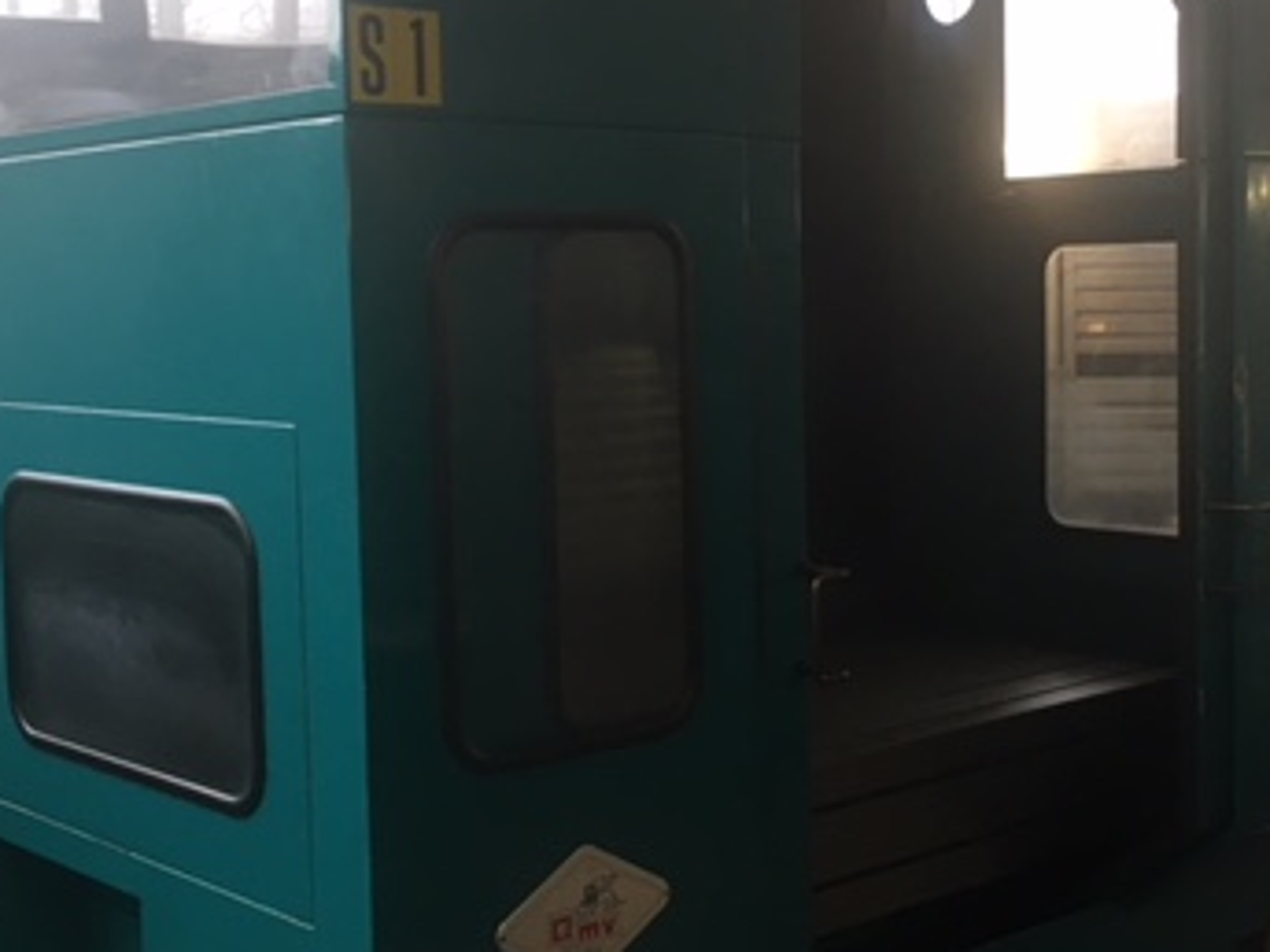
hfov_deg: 35.4
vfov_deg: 27.0
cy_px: 454
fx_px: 1981
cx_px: 772
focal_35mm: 54
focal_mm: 4.15
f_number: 2.2
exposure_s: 1/33
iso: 80
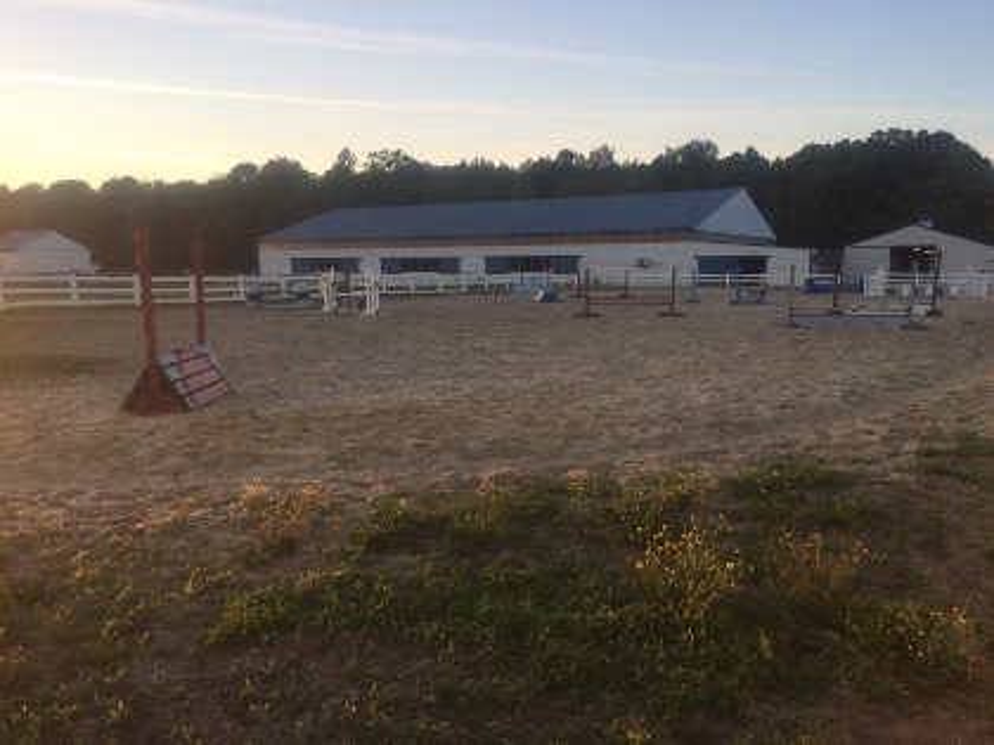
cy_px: 372
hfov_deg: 61.7
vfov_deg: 48.2
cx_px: 497
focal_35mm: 29
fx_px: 833
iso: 32
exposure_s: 1/289
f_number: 2.2
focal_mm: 4.15
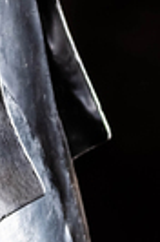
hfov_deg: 1.9
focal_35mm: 700
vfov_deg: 2.9
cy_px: 358
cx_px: -169
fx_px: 4691
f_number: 8
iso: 200
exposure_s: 1/200
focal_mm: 105
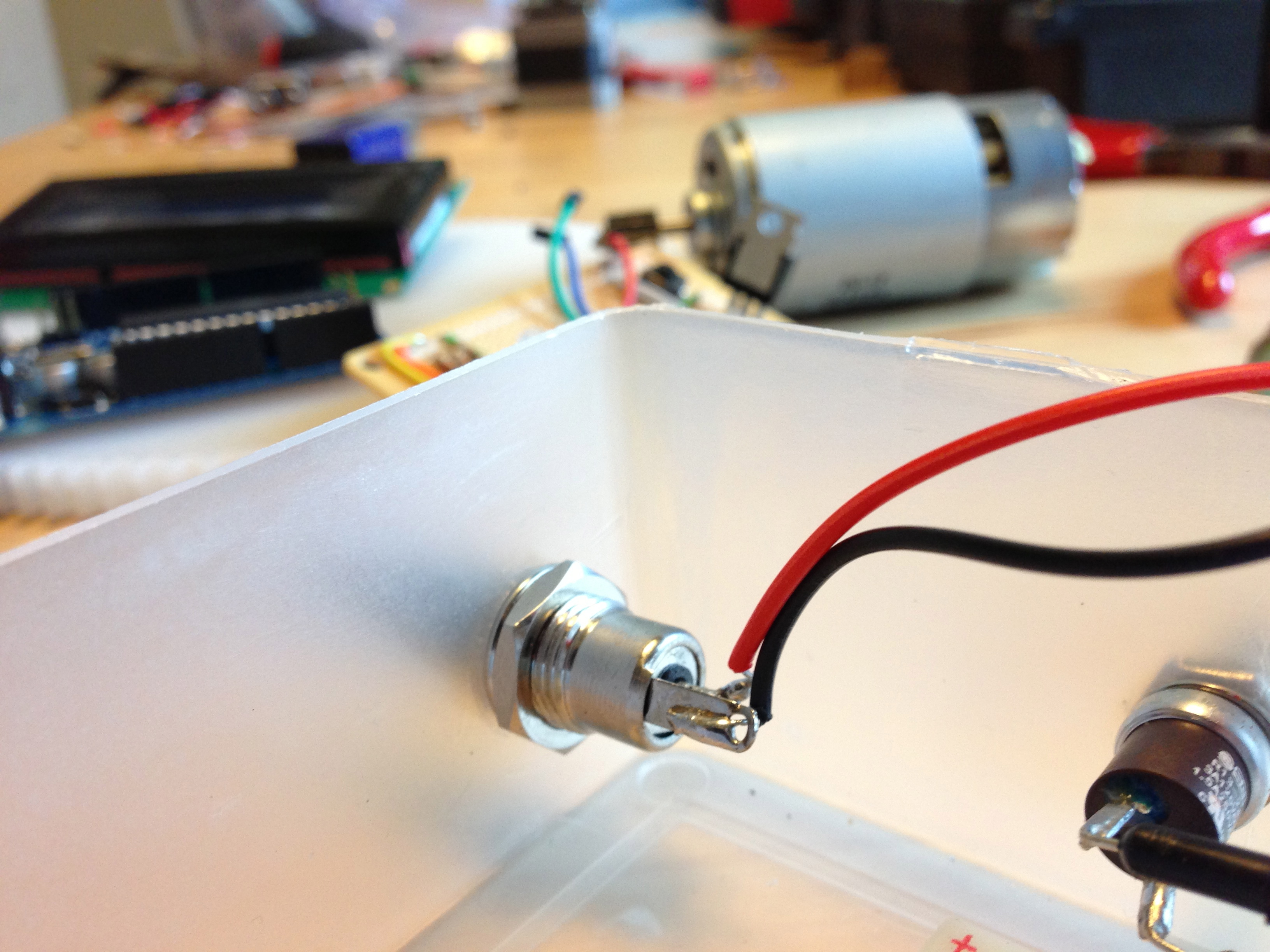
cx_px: 635
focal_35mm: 33
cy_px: 476
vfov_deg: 42.9
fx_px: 1211
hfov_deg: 55.4
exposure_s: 1/20
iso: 125
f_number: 2.4
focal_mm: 4.13
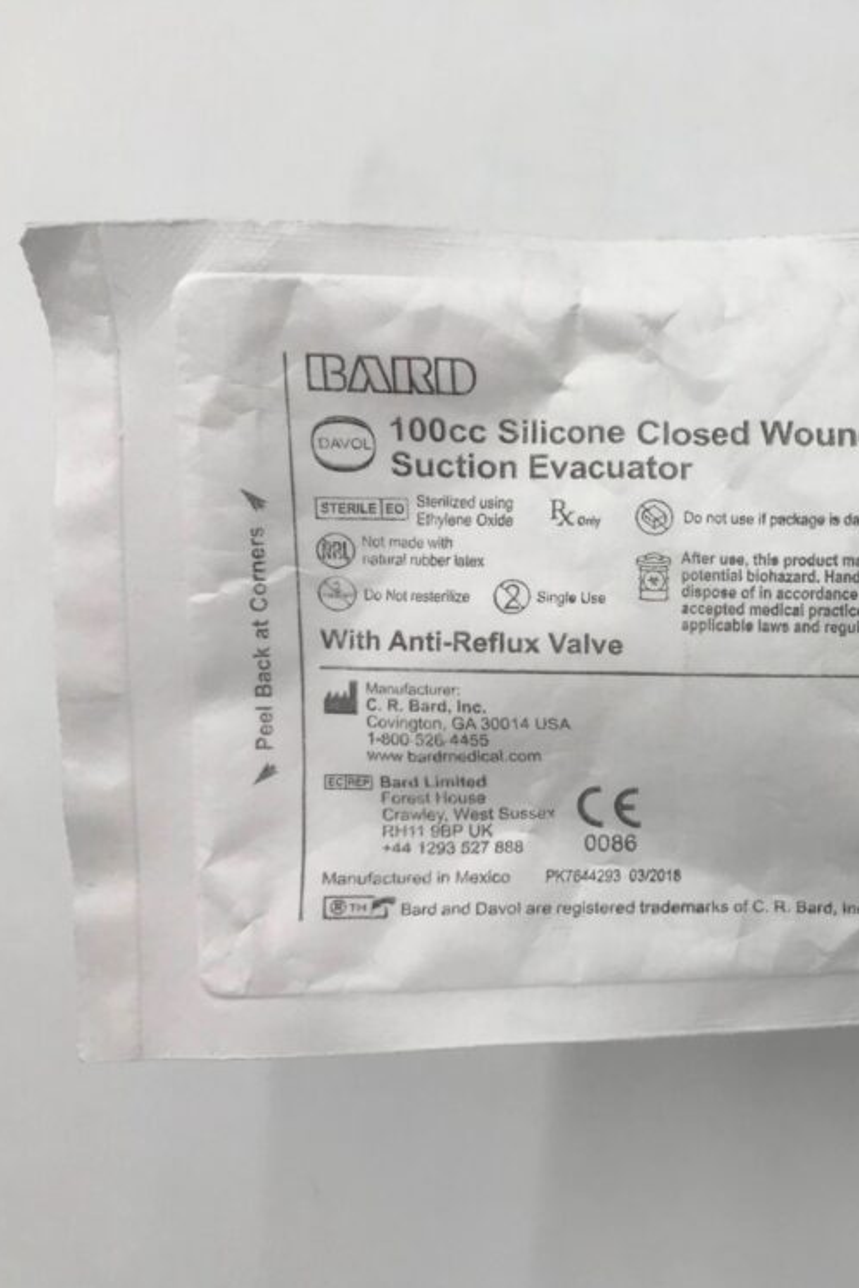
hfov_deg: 32.1
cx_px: 814
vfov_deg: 49.6
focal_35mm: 39
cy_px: 645
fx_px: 1396
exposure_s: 1/272
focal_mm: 3.99
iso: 20
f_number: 1.8
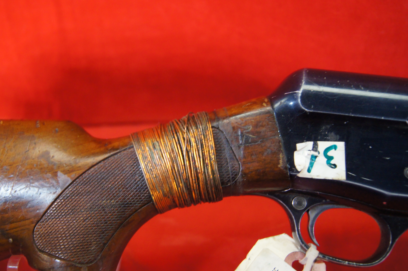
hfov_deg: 48.4
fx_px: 453
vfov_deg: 33.3
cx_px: 182
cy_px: 149
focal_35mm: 40
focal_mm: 22
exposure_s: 1/125
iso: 1600
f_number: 4
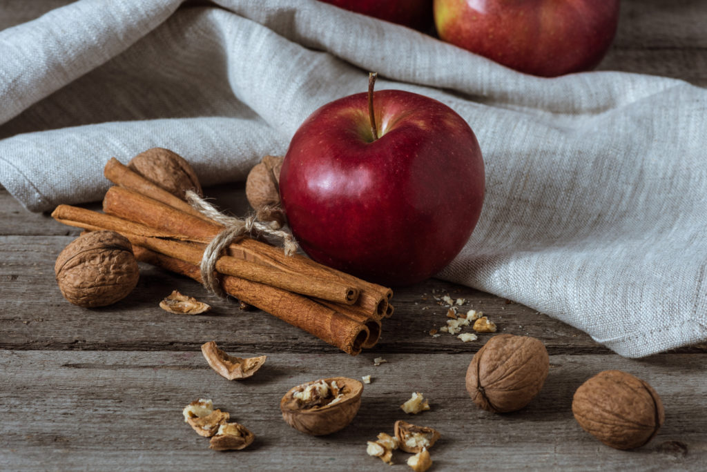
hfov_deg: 19.4
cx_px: 354
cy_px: 236
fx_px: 2063
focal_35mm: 105
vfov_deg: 13.1
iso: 100
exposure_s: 1/125
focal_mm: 105
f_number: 14
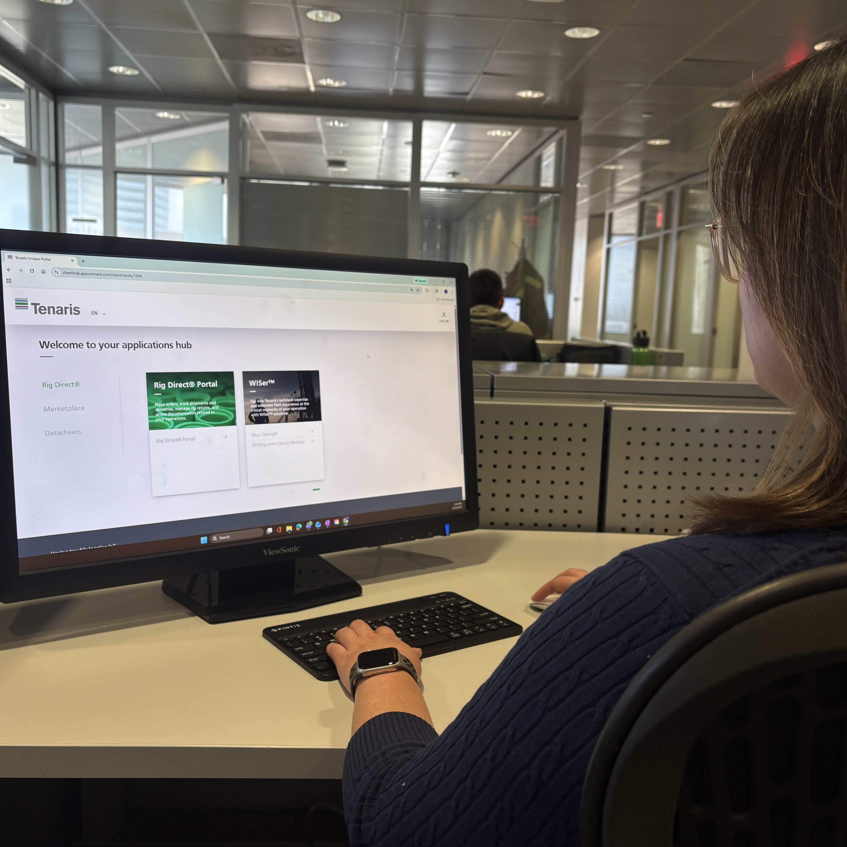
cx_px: 418
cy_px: 421
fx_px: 858
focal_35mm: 31
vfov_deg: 52.5
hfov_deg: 52.5
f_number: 1.6
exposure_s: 1/90
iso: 40
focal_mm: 5.96
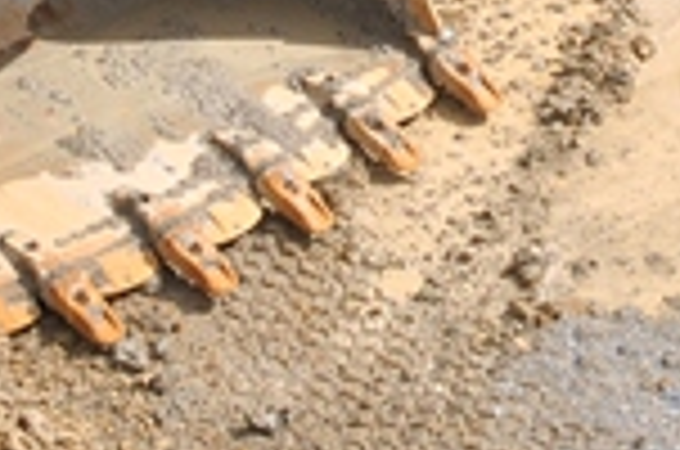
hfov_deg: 7.8
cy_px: -801
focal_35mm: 265
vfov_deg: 5.0
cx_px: 518
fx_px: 4995
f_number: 8
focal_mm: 26
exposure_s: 1/250
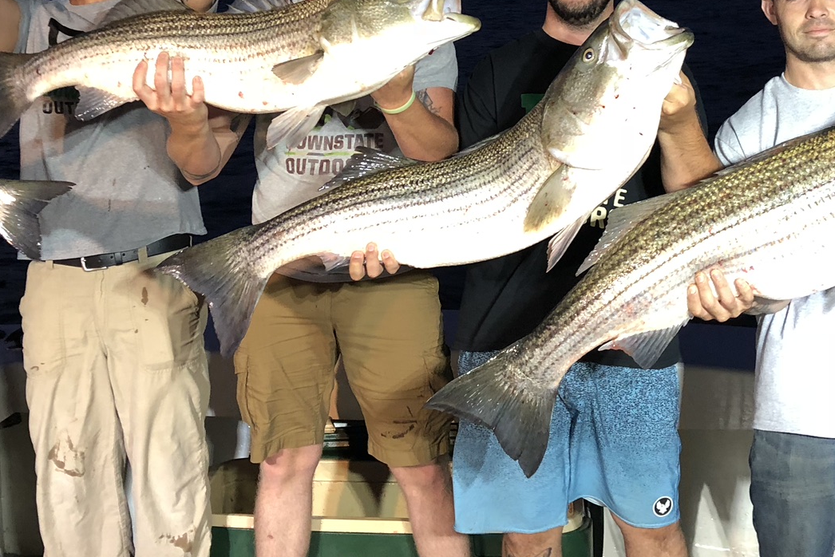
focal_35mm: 57
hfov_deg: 35.0
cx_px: 401
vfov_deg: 23.5
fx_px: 1322
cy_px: 117
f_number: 1.8
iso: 50
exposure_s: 1/15
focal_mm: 4
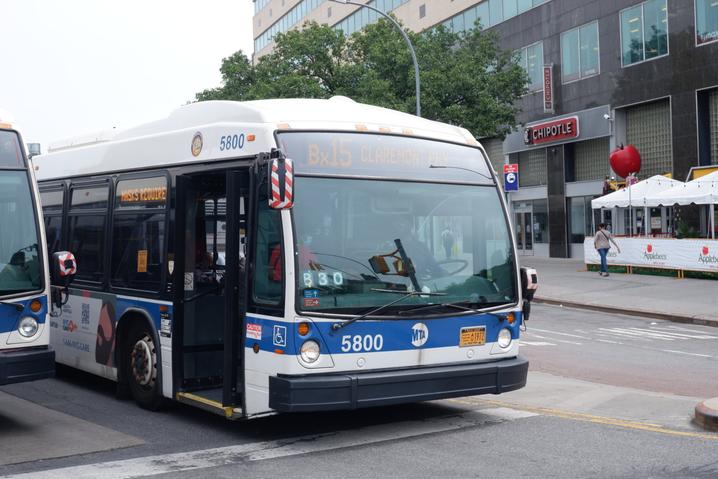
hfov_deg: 39.6
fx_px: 997
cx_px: 359
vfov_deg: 27.0
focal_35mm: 50
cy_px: 240
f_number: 9
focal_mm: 33.3
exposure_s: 1/200
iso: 200
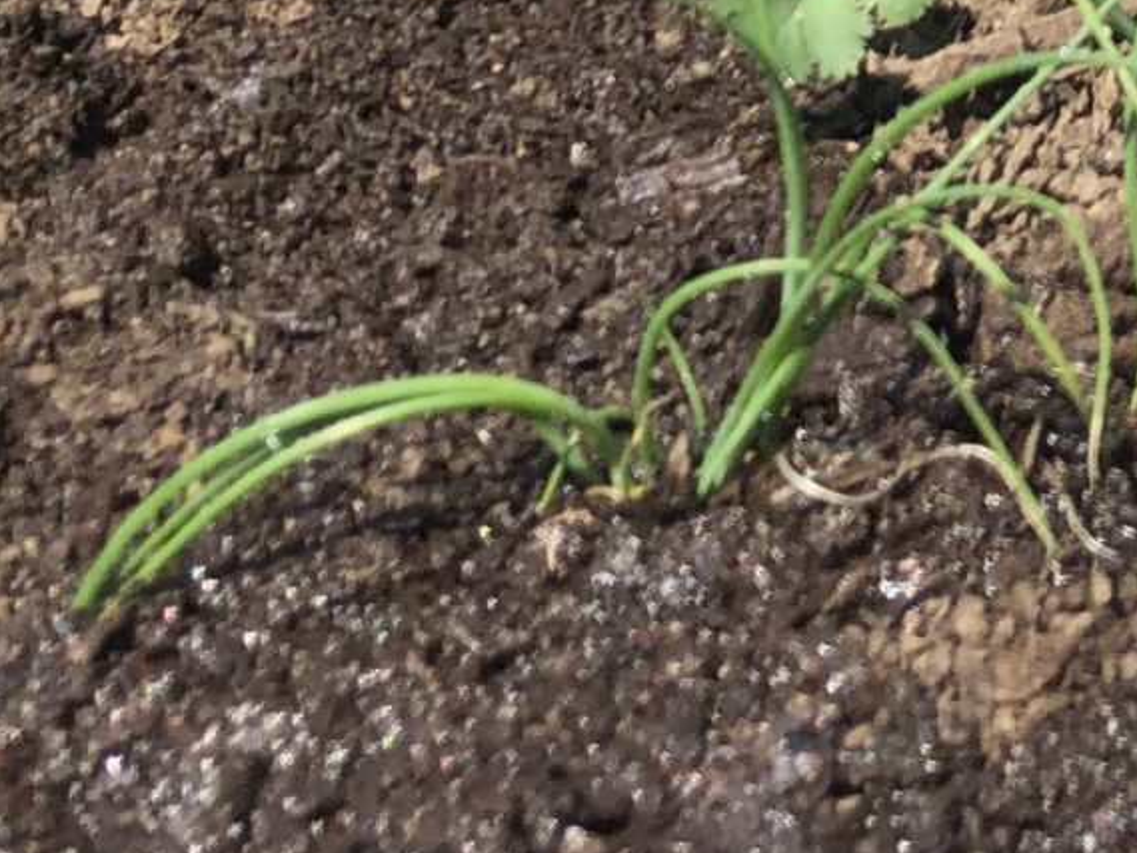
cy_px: -753
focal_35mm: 126
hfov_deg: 14.4
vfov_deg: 10.9
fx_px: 4139
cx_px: 1782
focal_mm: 3.99
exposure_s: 1/1143
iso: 20
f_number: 1.8
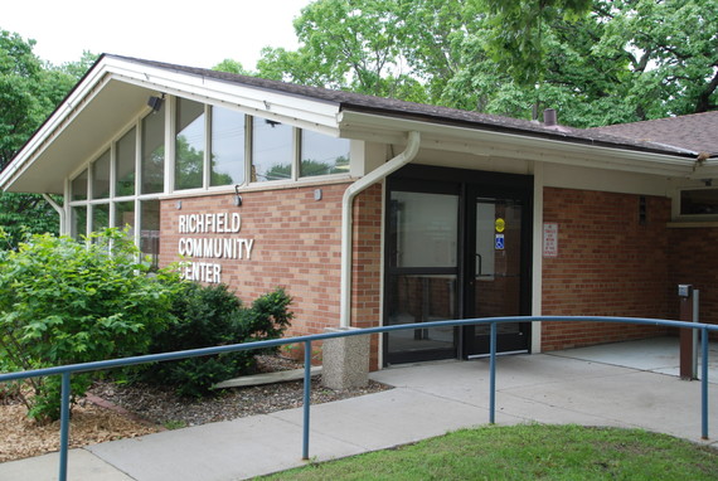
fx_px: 809
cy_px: 240
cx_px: 359
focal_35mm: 40
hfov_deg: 47.9
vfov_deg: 33.1
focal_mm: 27
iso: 200
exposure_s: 1/200
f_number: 4
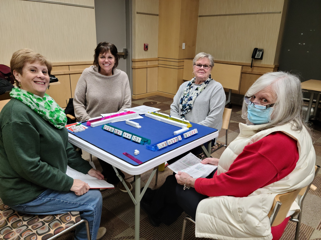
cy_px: 120
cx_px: 160
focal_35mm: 28
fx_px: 260
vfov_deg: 49.7
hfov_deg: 63.4
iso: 250
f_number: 2
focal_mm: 5.9
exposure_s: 1/40
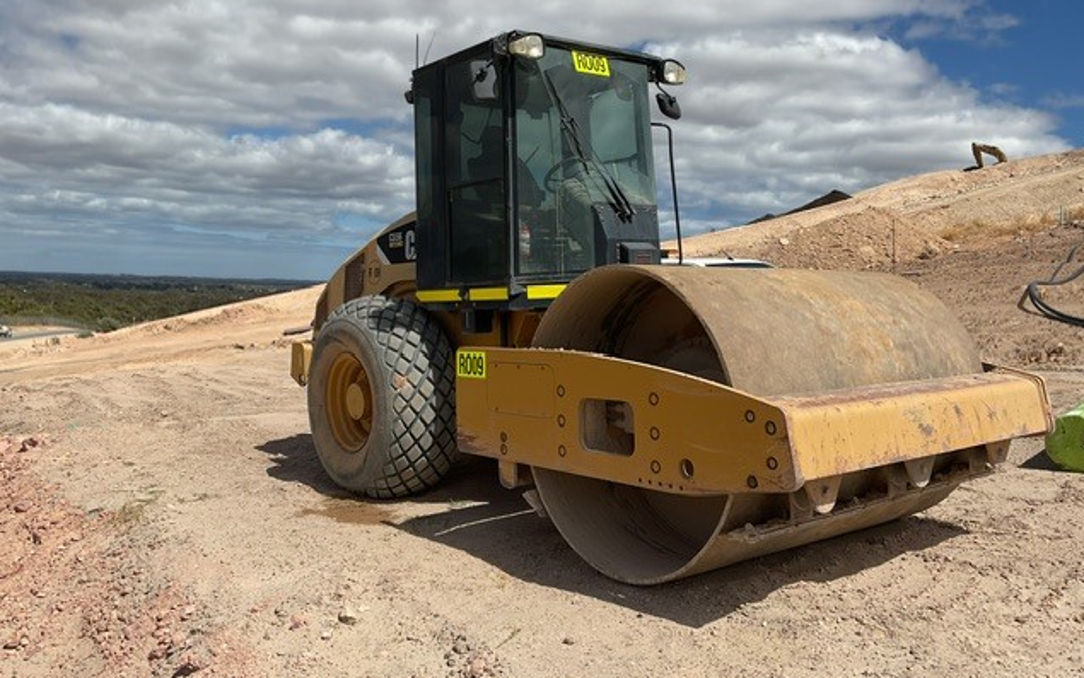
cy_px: 287
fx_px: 916
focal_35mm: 31
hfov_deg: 61.2
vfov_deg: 40.5
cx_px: 545
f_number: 1.8
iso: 20
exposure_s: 1/4405
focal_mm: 3
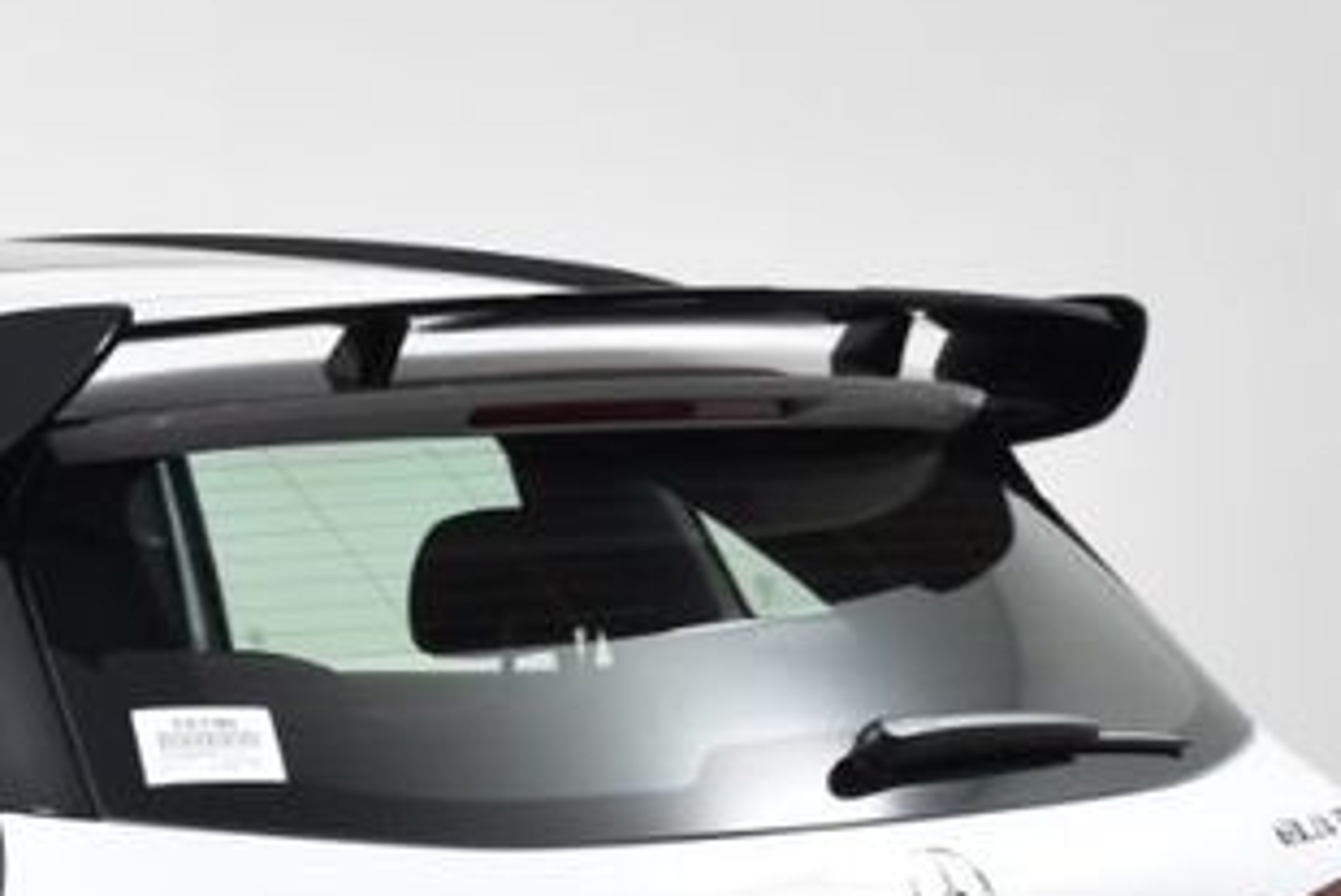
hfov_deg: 14.9
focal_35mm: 134
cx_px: -147
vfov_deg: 10.1
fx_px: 4981
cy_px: 1147
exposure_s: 1/200
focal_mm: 27
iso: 800
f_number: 4
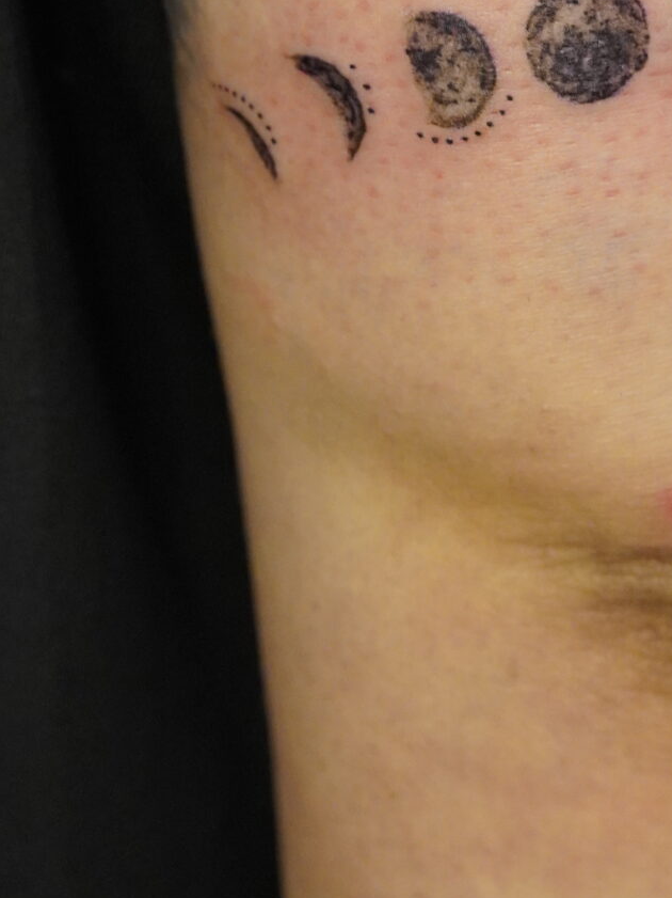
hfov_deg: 6.0
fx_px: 6372
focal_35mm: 246
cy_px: 83
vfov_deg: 8.0
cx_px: 551
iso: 1600
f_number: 4
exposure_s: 1/160
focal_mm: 56
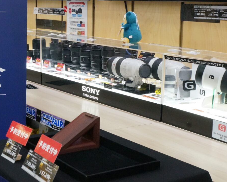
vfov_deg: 21.2
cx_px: 34
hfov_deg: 25.8
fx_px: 484
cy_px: 76
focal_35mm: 72
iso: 3200
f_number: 11
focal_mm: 30
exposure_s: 1/30
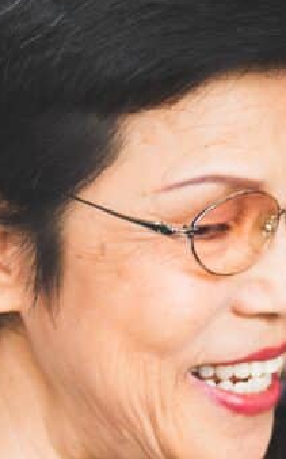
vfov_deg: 12.7
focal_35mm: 165
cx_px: 595
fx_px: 2059
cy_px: 308
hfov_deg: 7.6
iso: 250
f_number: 2.8
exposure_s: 1/50
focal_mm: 38
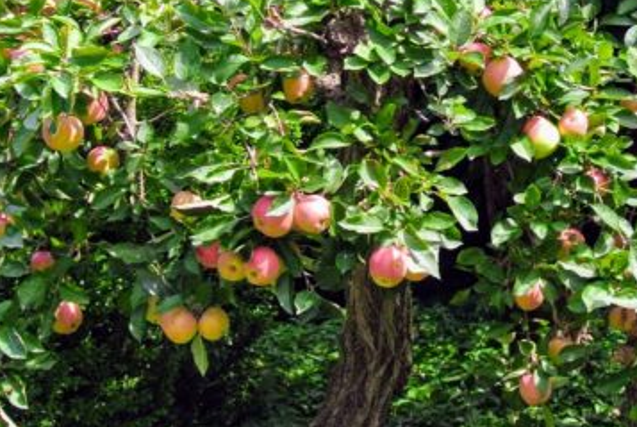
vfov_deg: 12.2
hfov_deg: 18.0
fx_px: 1984
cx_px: 564
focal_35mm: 112
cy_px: 46
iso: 100
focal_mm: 14.5
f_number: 4
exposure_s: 1/200
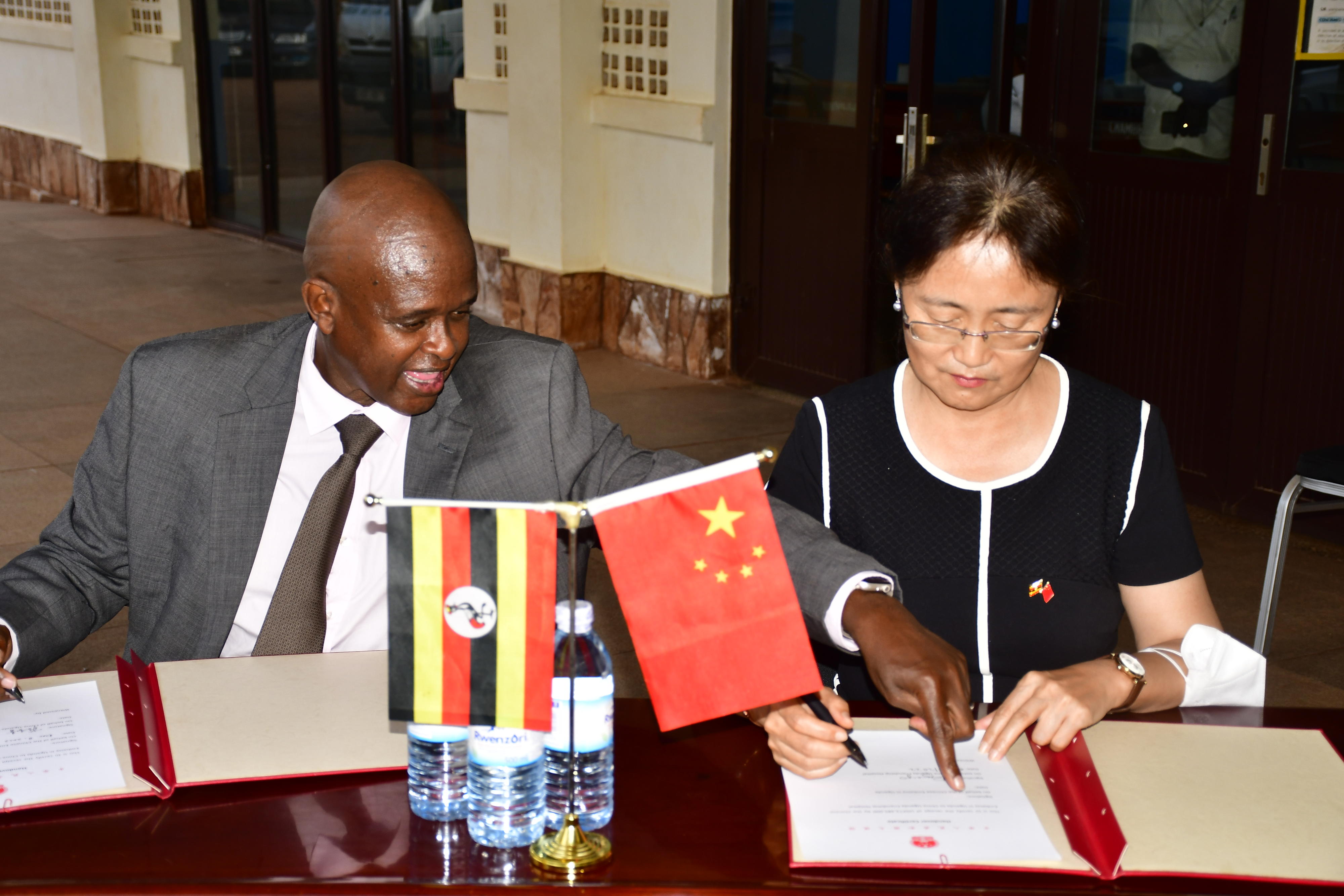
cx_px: 672
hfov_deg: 35.1
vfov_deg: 23.8
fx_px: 2128
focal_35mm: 57
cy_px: 448
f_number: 4.5
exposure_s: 1/100
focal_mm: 38
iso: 250
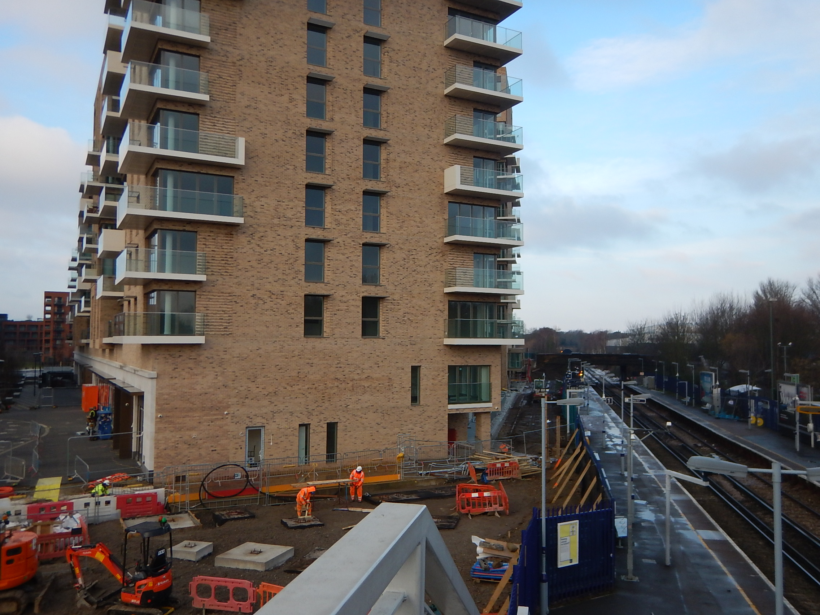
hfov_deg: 61.7
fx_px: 687
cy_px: 308
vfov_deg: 48.2
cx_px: 410
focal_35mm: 29
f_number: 2.8
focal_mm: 5.1
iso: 125
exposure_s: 1/500
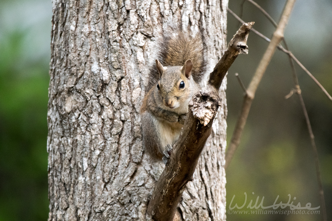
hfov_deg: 2.3
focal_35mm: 900
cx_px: 166
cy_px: 110
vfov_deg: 1.5
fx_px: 8301
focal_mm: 600
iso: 3200
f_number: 6.3
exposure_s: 1/1000
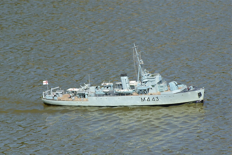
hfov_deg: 6.9
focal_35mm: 300
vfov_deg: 4.6
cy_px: 78
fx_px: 1934
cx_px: 116
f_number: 14
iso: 400
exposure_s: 1/500
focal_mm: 200
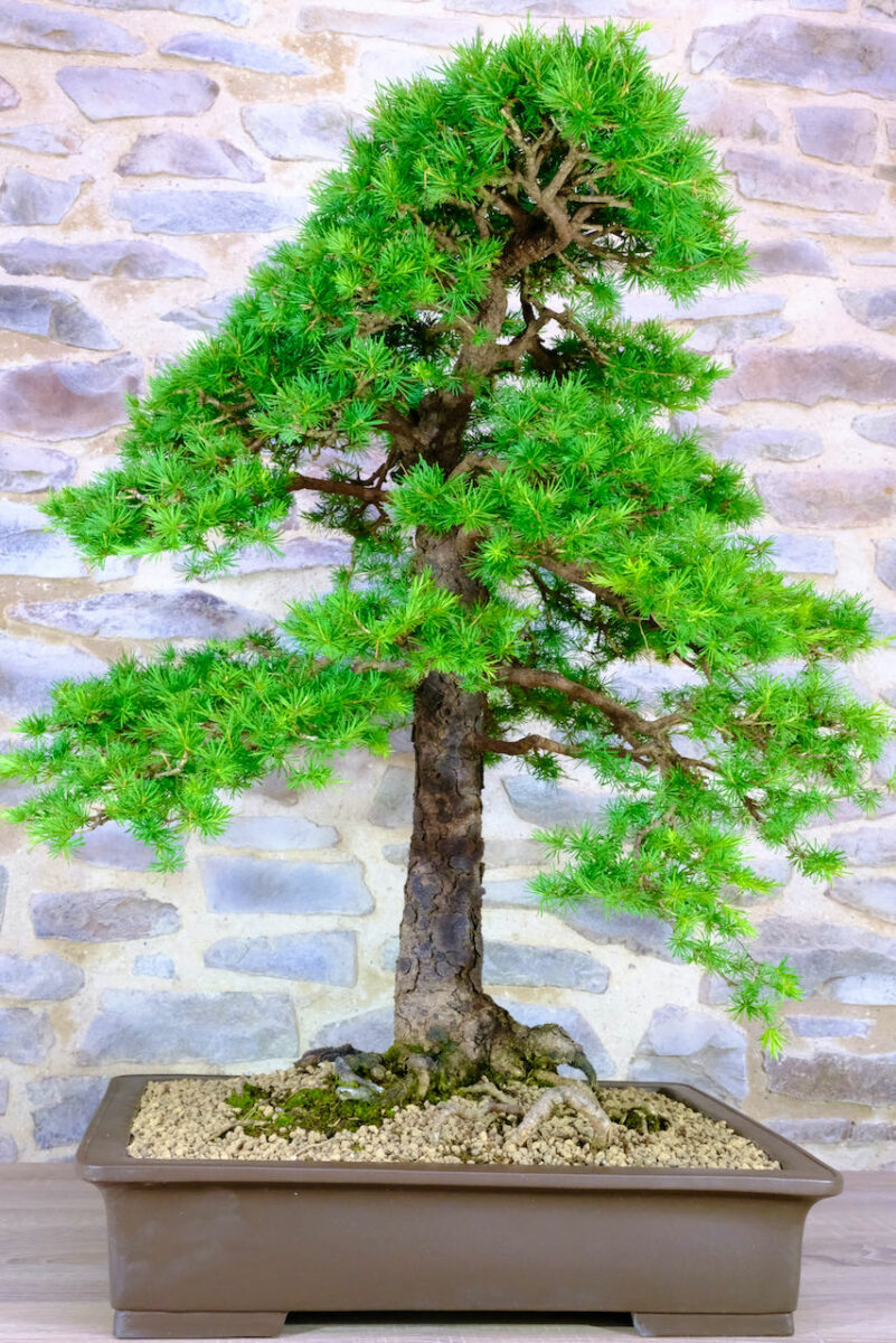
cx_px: 448
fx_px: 1492
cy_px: 672
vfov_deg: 48.4
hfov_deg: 33.4
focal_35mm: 40
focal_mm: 26.5
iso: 3200
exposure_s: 1/30
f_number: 11
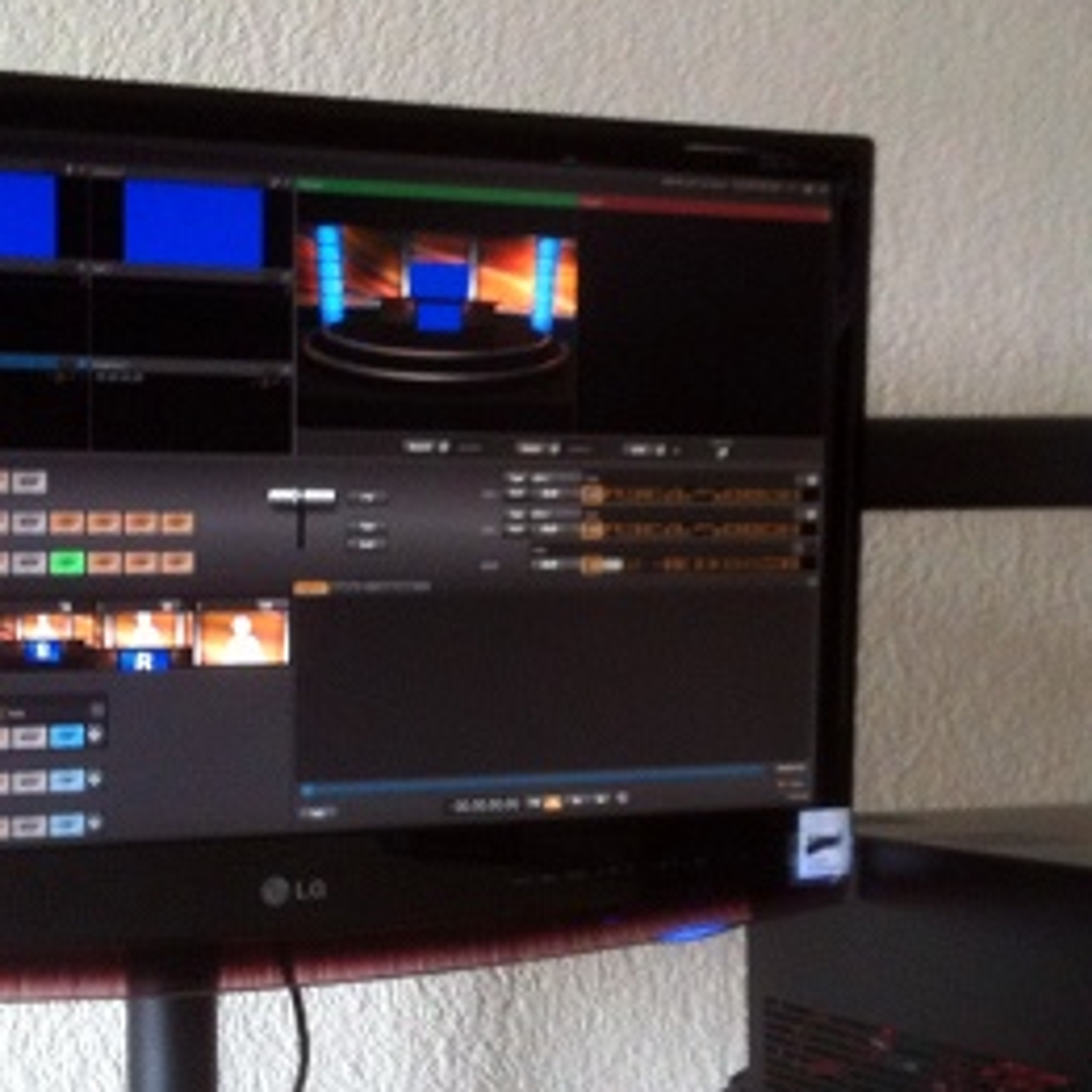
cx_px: 678
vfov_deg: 24.2
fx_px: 2534
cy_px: 695
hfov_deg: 24.3
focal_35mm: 71
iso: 125
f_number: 2.8
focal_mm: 3.9
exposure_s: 1/15
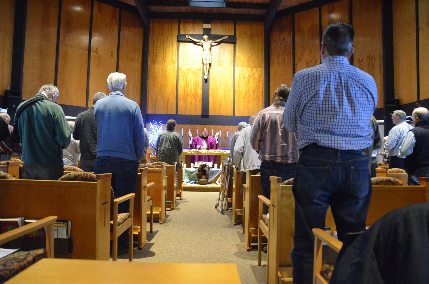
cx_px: 214
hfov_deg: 67.5
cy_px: 142
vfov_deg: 47.7
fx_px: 321
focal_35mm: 27
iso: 6400
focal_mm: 18
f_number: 3.5
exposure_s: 1/80
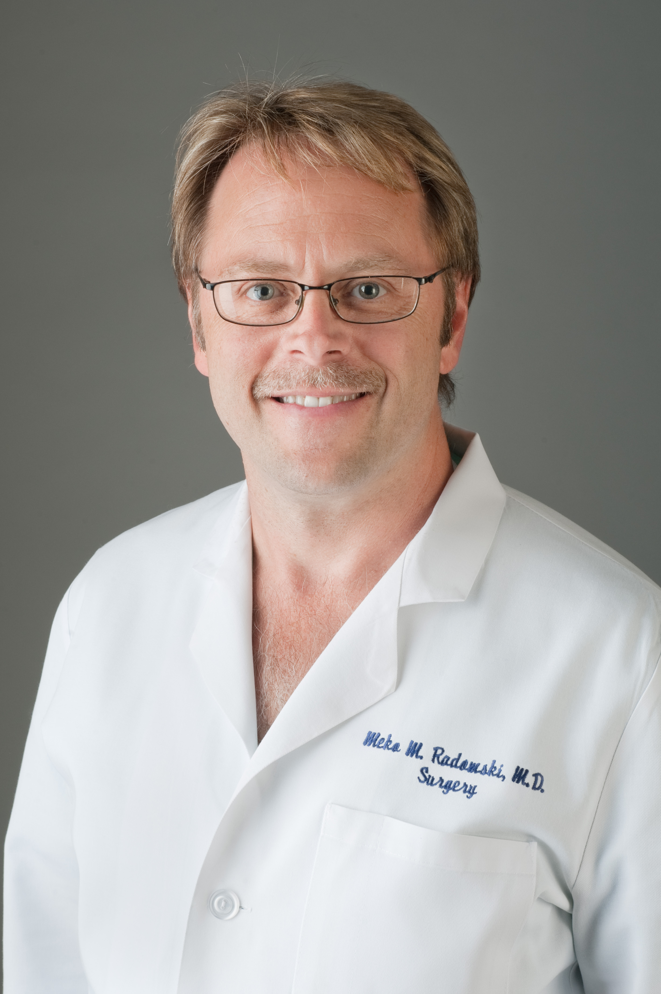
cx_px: 330
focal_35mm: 85
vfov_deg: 23.9
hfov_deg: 16.1
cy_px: 497
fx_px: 2344
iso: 200
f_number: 16
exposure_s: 1/200
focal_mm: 85
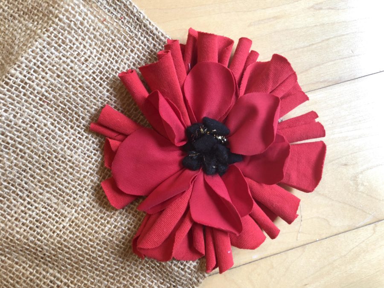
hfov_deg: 63.4
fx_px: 311
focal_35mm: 28
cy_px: 144
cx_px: 192
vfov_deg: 49.7
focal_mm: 3.99
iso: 40
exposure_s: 1/17
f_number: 1.8
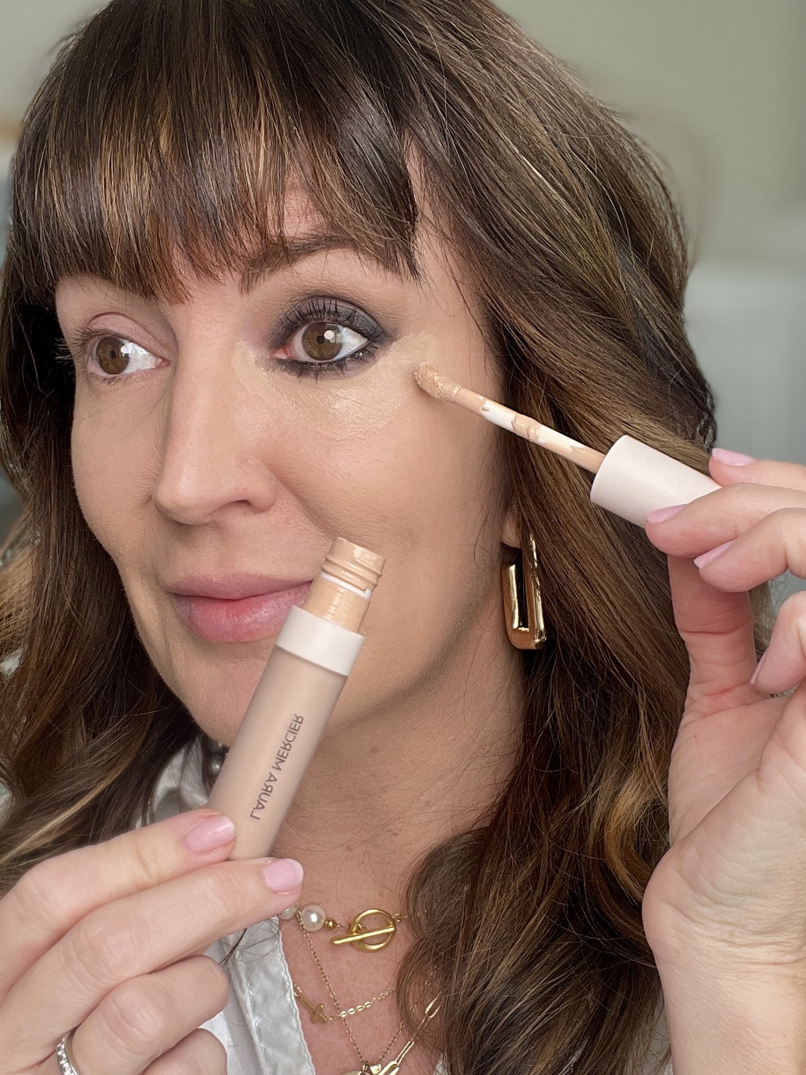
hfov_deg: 46.8
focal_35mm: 30
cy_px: 538
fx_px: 931
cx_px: 403
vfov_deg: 60.0
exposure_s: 1/121
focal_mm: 2.71
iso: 32
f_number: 2.2
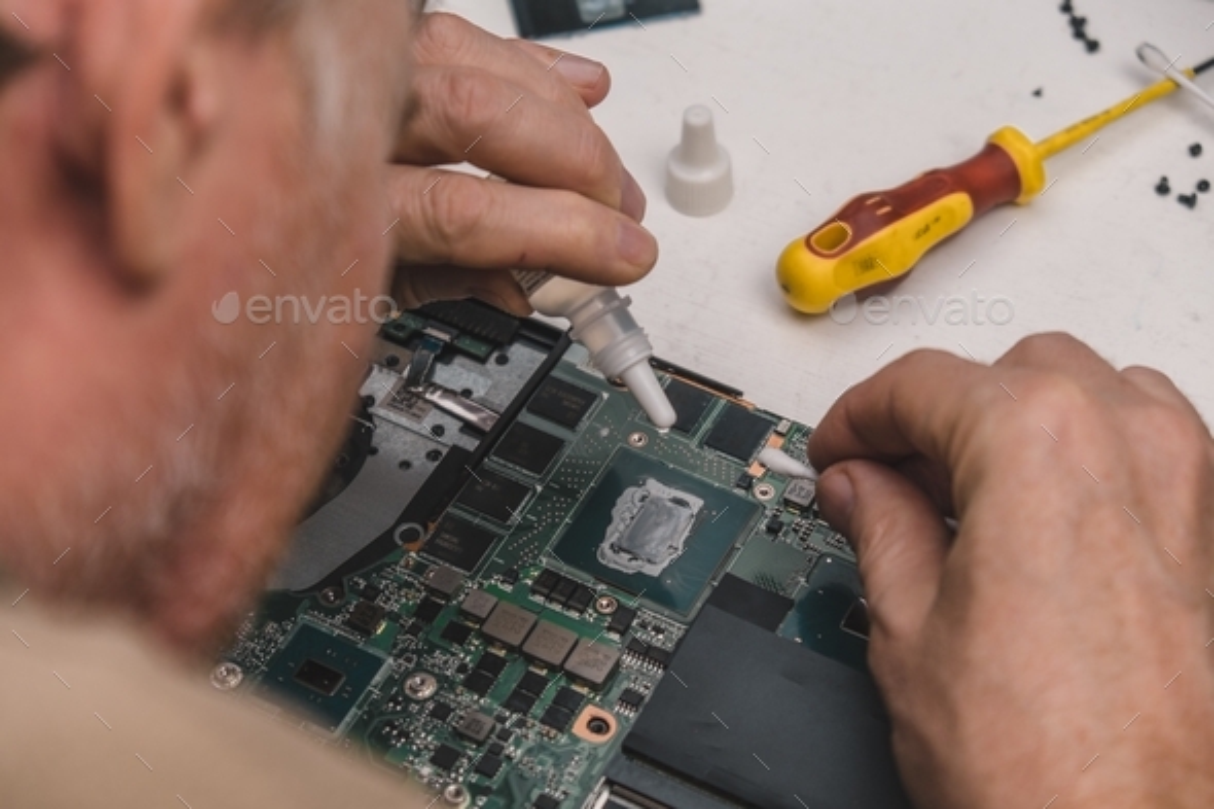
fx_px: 2798
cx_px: 607
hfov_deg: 24.5
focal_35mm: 83
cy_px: 404
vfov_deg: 16.4
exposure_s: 1/125
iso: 200
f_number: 4
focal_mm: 55
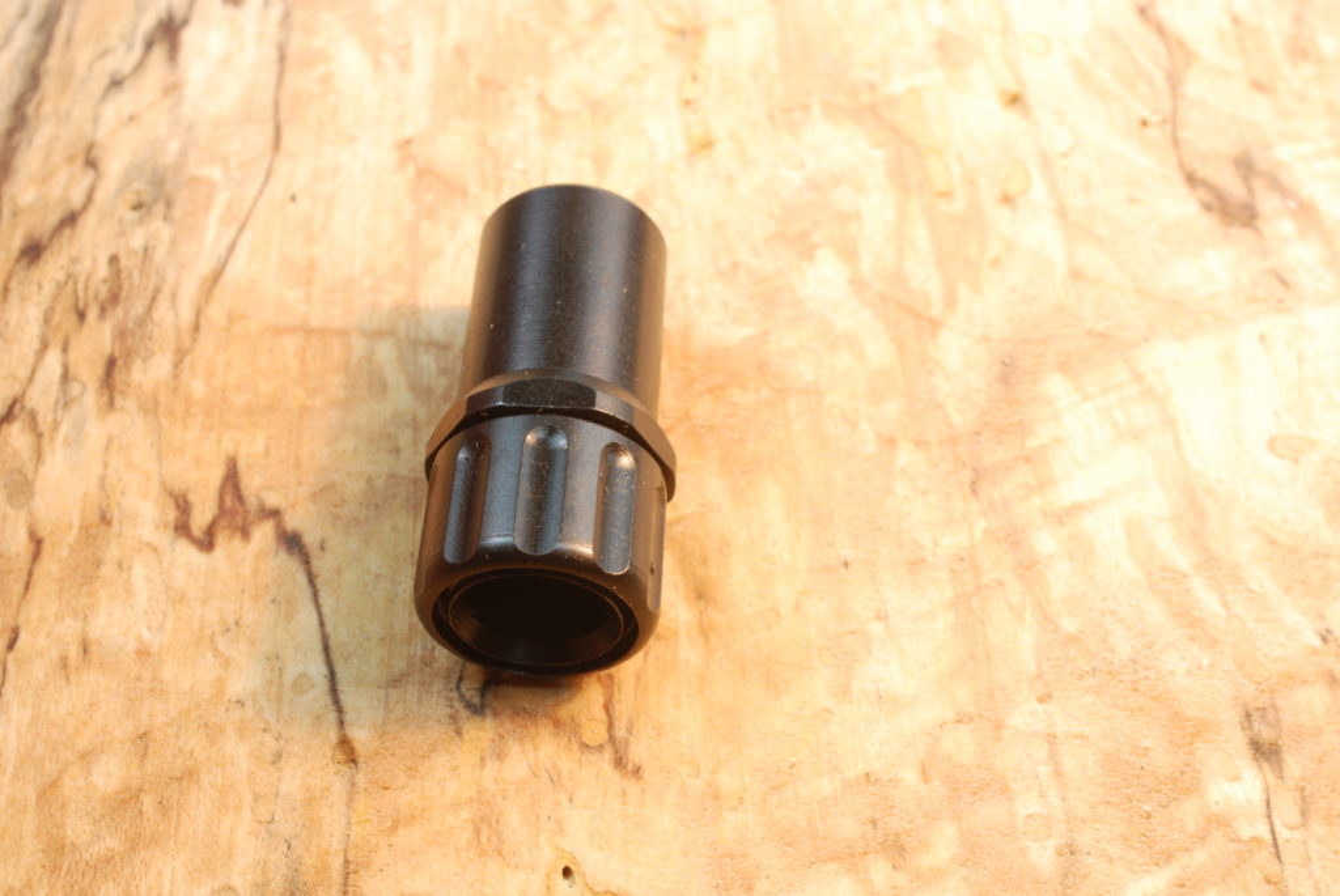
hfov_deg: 33.4
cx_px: 670
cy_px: 448
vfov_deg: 22.7
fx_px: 2236
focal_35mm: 60
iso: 200
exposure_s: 1/6
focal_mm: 40
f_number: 22
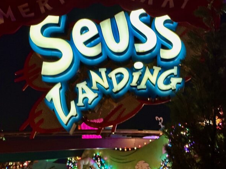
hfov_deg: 23.6
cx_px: 107
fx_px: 542
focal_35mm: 83
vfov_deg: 17.6
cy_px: 36
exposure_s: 1/30
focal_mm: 6.86
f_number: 1.78
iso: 500
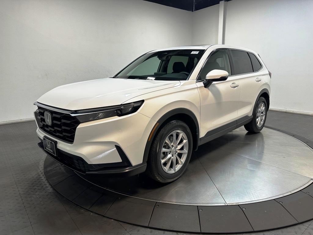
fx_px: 217
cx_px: 156
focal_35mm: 24
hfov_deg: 71.6
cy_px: 118
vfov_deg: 56.8
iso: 160
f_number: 1.78
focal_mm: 6.86
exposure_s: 1/60
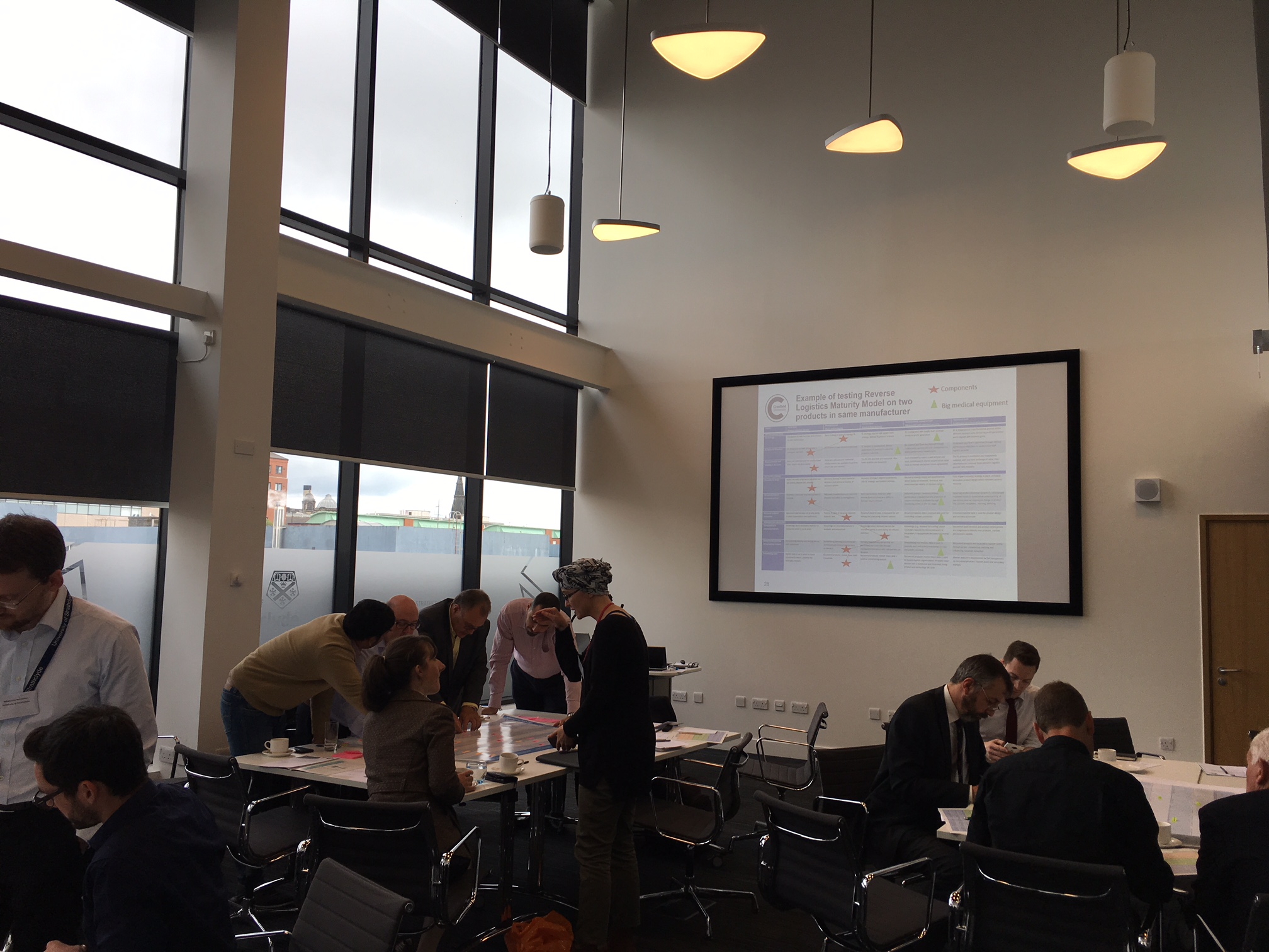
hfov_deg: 61.7
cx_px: 634
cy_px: 476
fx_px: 1063
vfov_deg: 48.2
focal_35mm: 29
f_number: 2.2
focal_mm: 4.15
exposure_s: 1/178
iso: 25
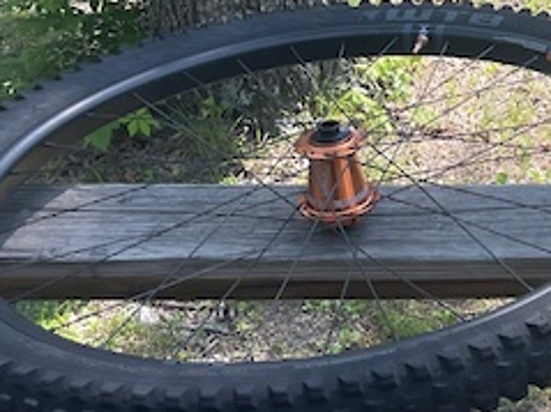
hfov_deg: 20.2
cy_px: 16
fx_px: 1384
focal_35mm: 87
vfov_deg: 16.7
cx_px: 758
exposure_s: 1/786
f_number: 1.6
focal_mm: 5.1
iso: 32
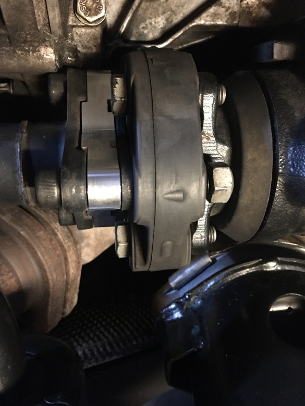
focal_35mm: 30
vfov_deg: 60.0
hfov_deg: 46.8
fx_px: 352
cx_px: 151
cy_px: 197
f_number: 2.2
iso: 160
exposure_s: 1/4
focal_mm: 4.15
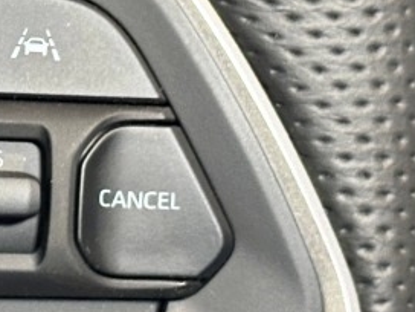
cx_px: -107
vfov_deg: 8.2
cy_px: 92
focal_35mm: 181
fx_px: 2170
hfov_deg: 10.7
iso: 500
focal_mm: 6.86
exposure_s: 1/40
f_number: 1.78
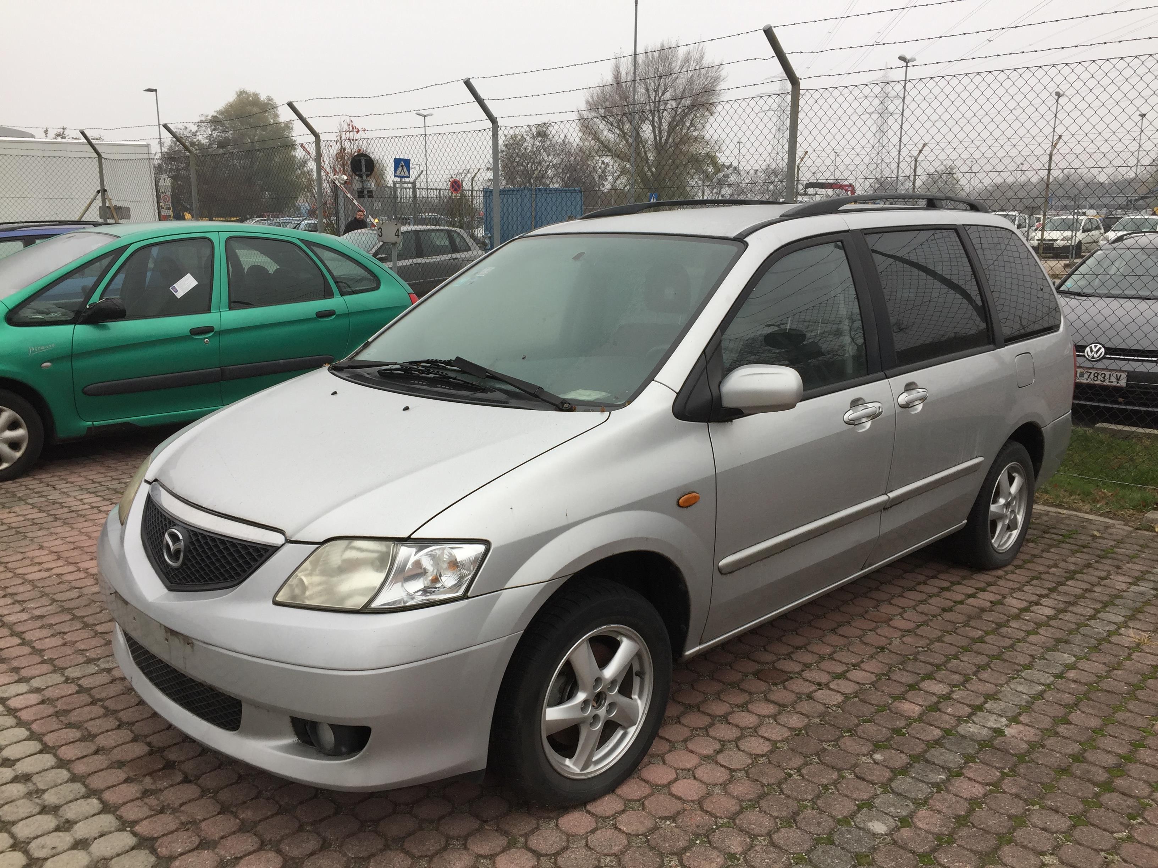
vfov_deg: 48.2
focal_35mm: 29
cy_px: 434
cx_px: 579
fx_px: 970
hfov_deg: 61.7
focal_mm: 4.15
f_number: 2.2
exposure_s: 1/161
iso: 32
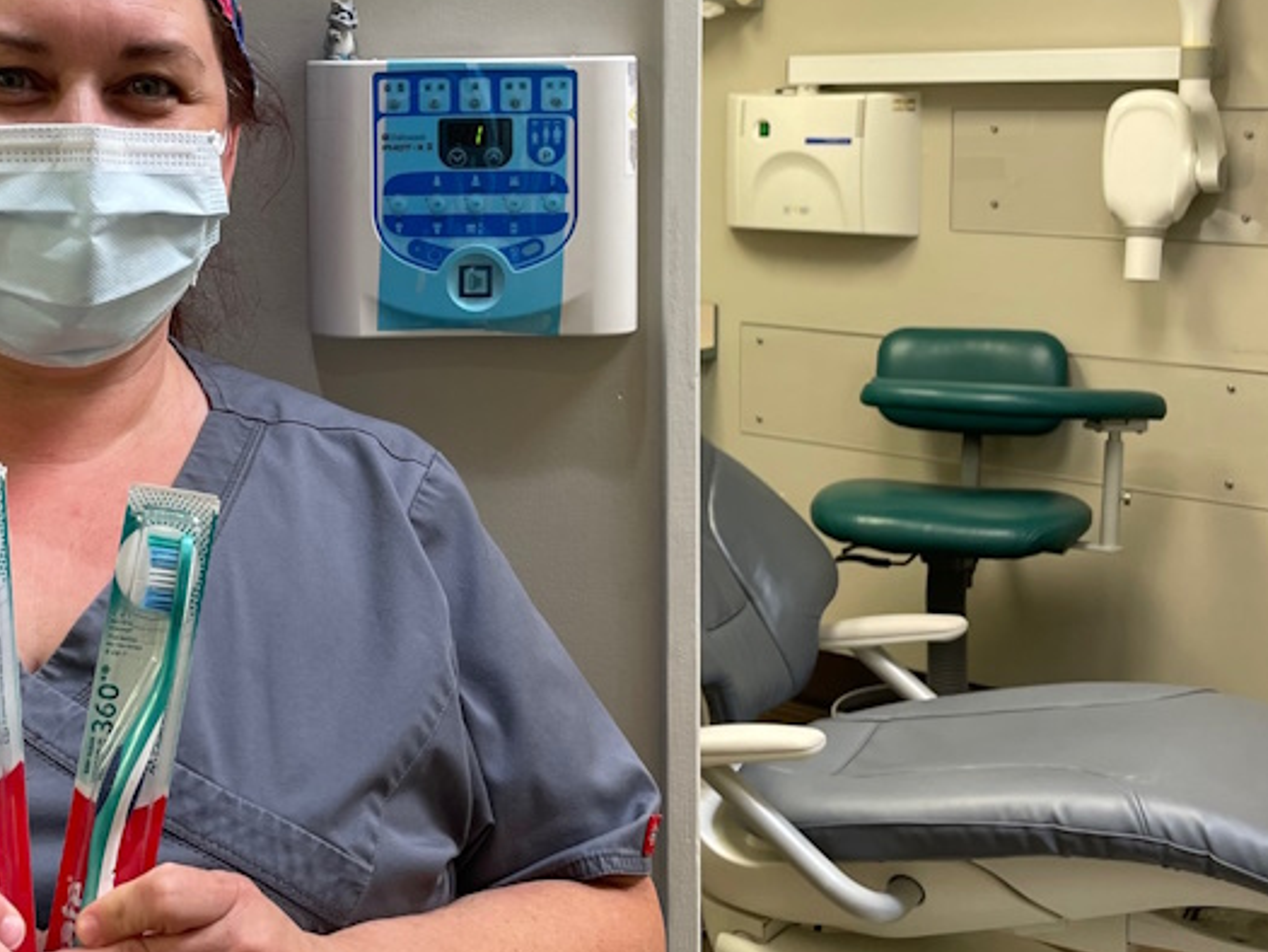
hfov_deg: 38.7
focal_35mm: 48
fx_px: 1759
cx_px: 331
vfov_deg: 29.7
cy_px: 225
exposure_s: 1/120
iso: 125
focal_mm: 4.2
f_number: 1.6
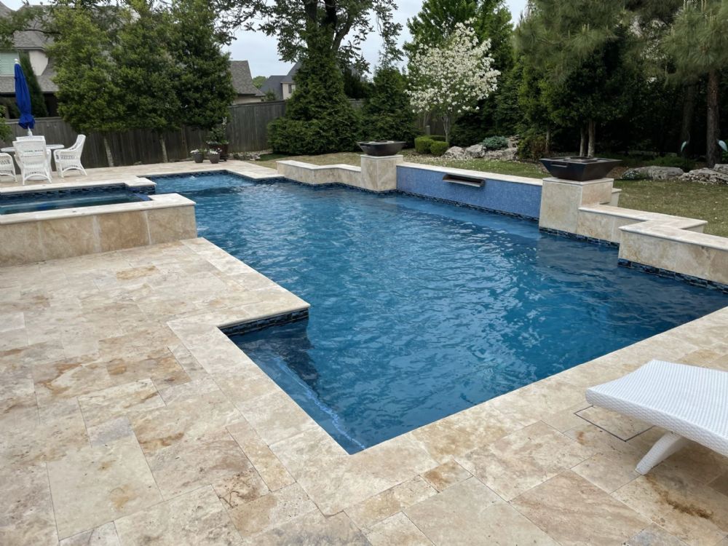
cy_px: 273
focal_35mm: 26
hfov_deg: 67.3
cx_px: 364
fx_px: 547
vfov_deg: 53.1
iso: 32
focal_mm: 4.2
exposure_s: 1/882
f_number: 1.6
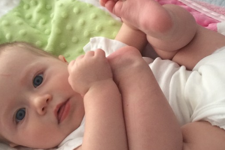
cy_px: 62
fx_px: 375
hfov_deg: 33.3
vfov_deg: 22.6
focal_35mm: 60
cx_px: 137
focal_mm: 4.15
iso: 40
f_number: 2.2
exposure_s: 1/30
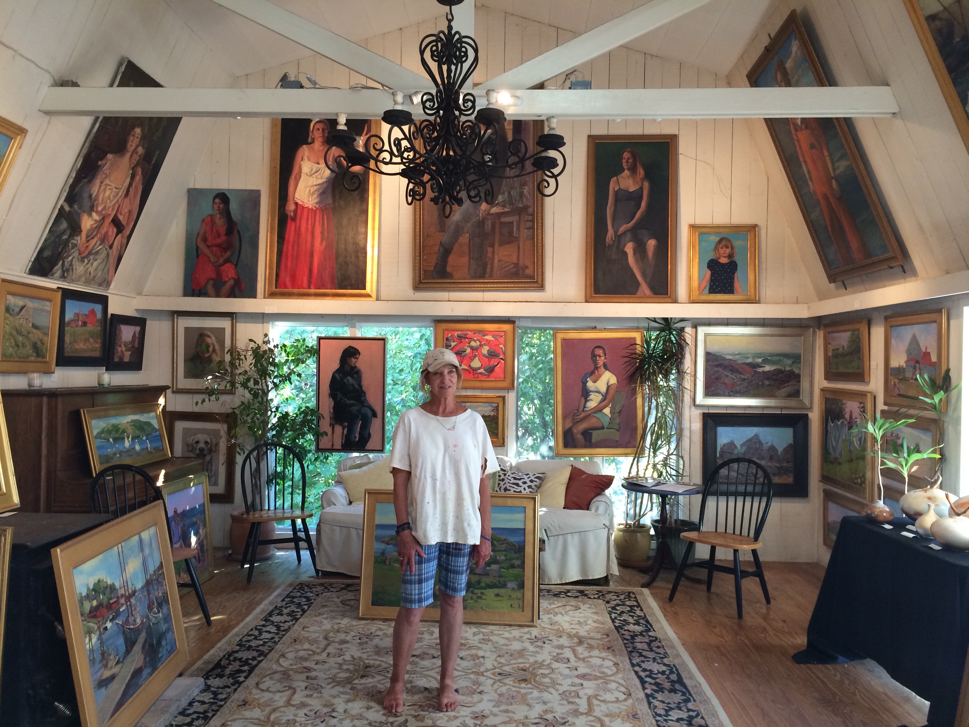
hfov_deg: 61.7
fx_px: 812
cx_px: 484
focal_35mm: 29
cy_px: 364
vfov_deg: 48.2
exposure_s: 1/30
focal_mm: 4.15
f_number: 2.2
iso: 100
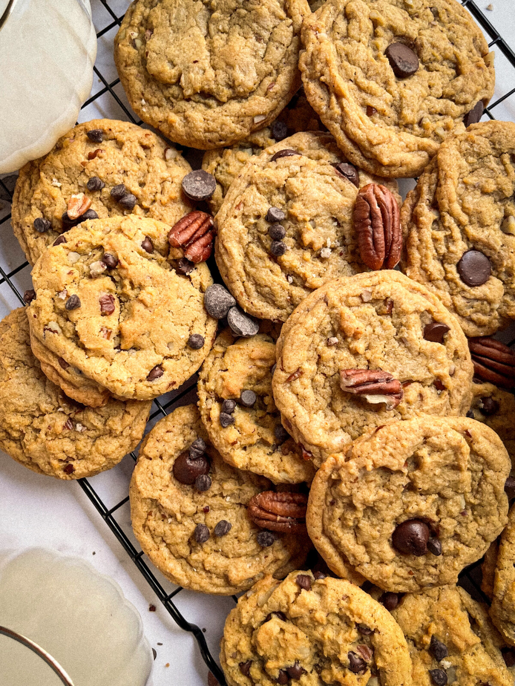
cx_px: 258
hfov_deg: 53.1
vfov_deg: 67.3
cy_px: 343
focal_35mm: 26
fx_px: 516
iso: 100
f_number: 1.6
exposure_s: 1/60
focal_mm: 5.1
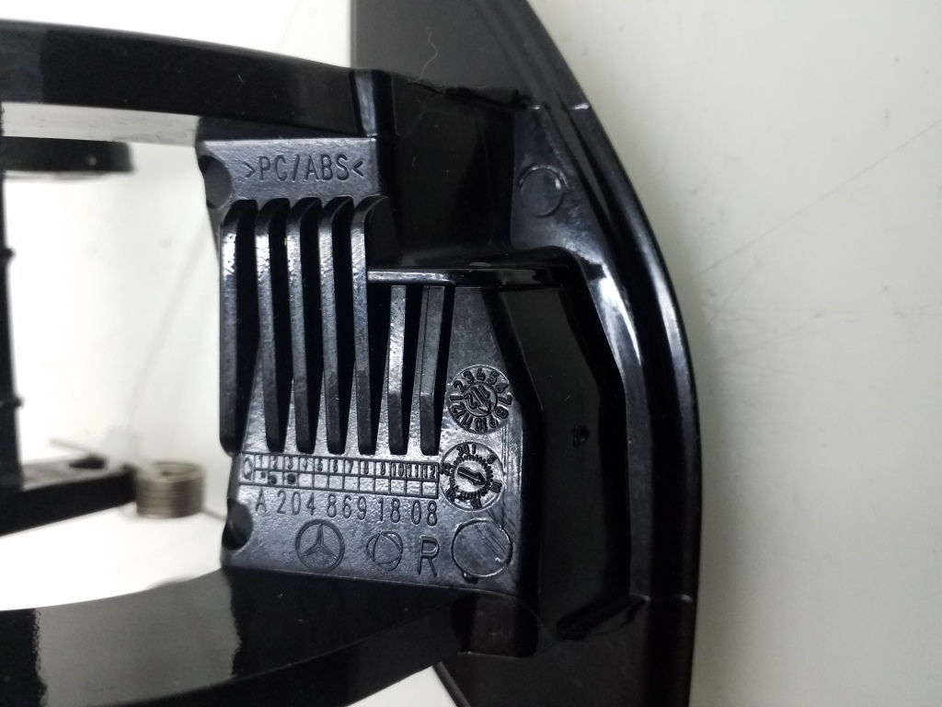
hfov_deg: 65.3
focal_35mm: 27
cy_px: 354
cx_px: 471
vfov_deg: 51.4
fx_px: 735
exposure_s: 1/50
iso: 250
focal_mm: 3.6
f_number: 1.9
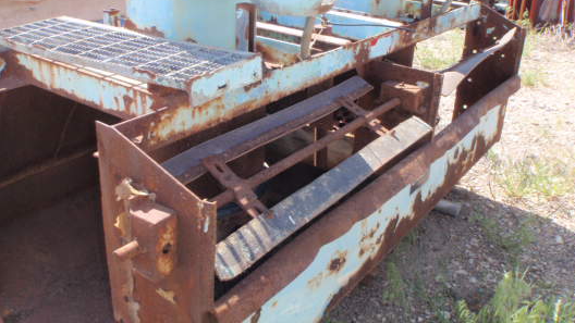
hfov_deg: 53.9
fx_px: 564
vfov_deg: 31.9
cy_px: 123
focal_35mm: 37
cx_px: 313
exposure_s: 1/80
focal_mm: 5
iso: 64
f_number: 5
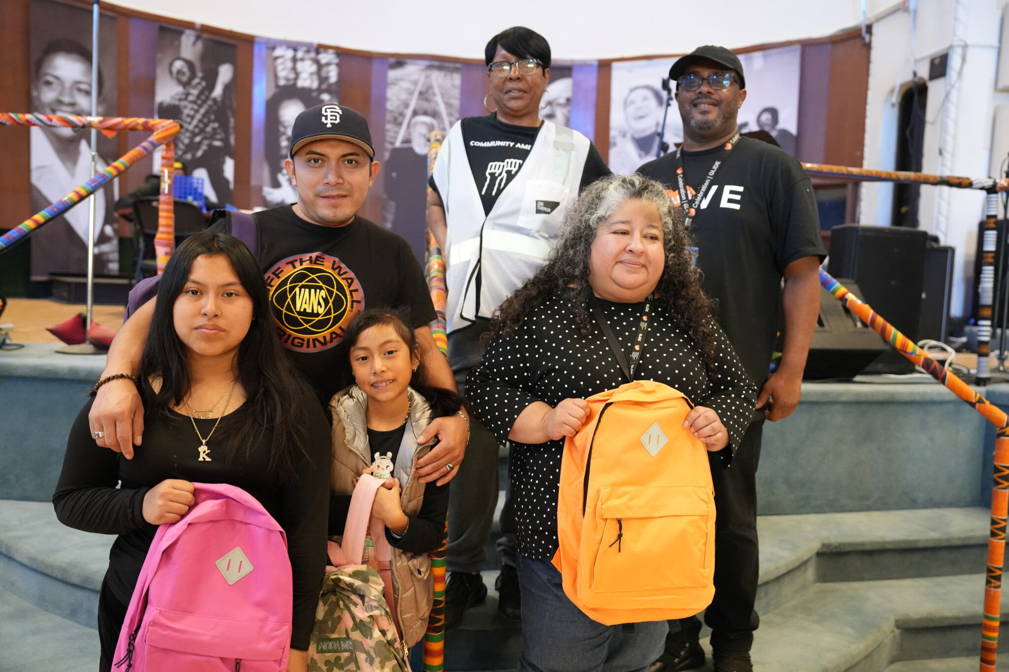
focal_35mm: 32
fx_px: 897
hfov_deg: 58.7
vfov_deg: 41.1
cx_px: 504
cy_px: 336
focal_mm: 32
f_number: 2.8
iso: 6400
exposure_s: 1/40
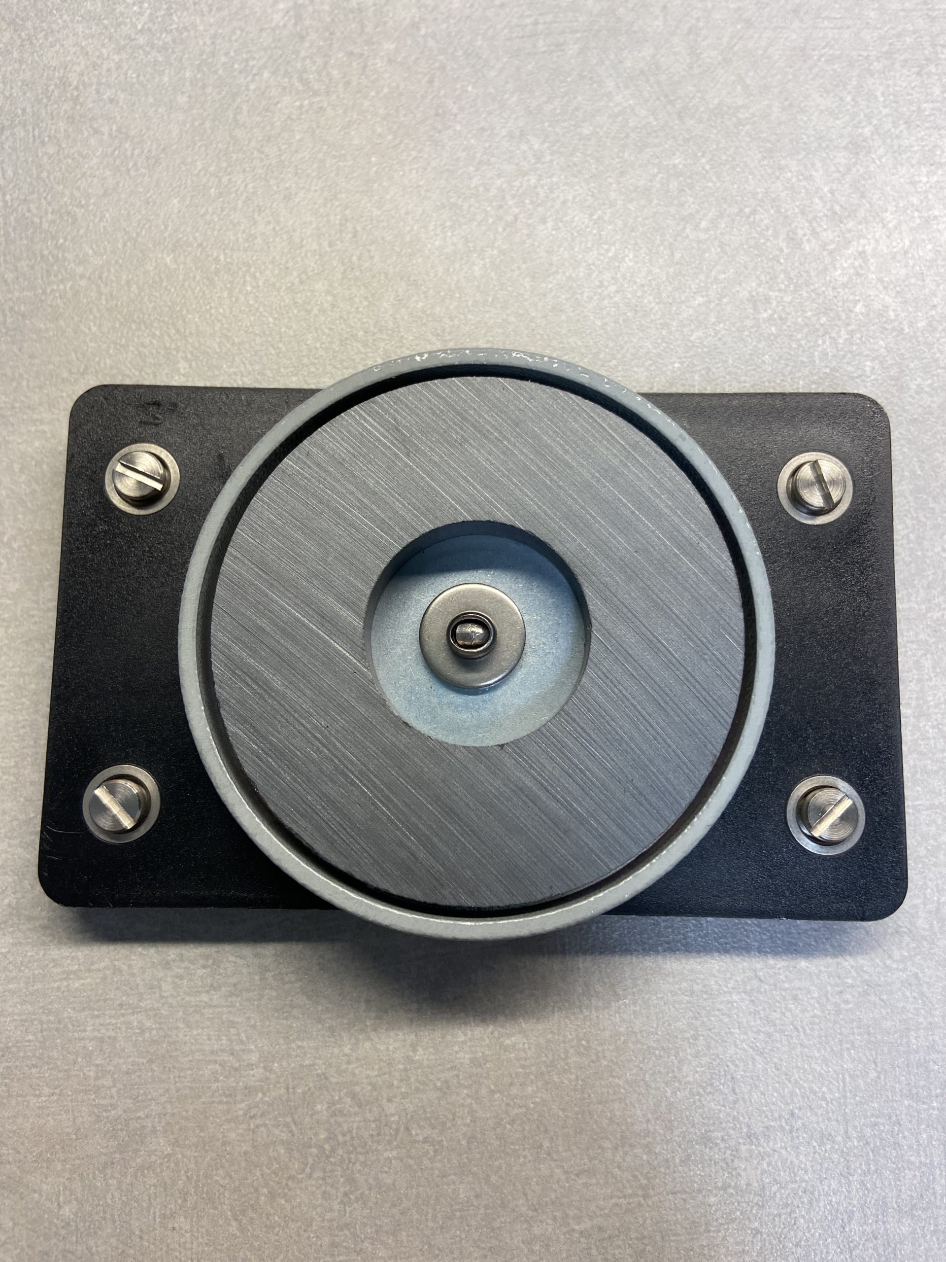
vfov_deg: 67.3
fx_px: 947
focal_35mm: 26
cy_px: 631
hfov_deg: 53.1
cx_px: 473
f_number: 1.8
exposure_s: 1/120
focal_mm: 4.25
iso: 125
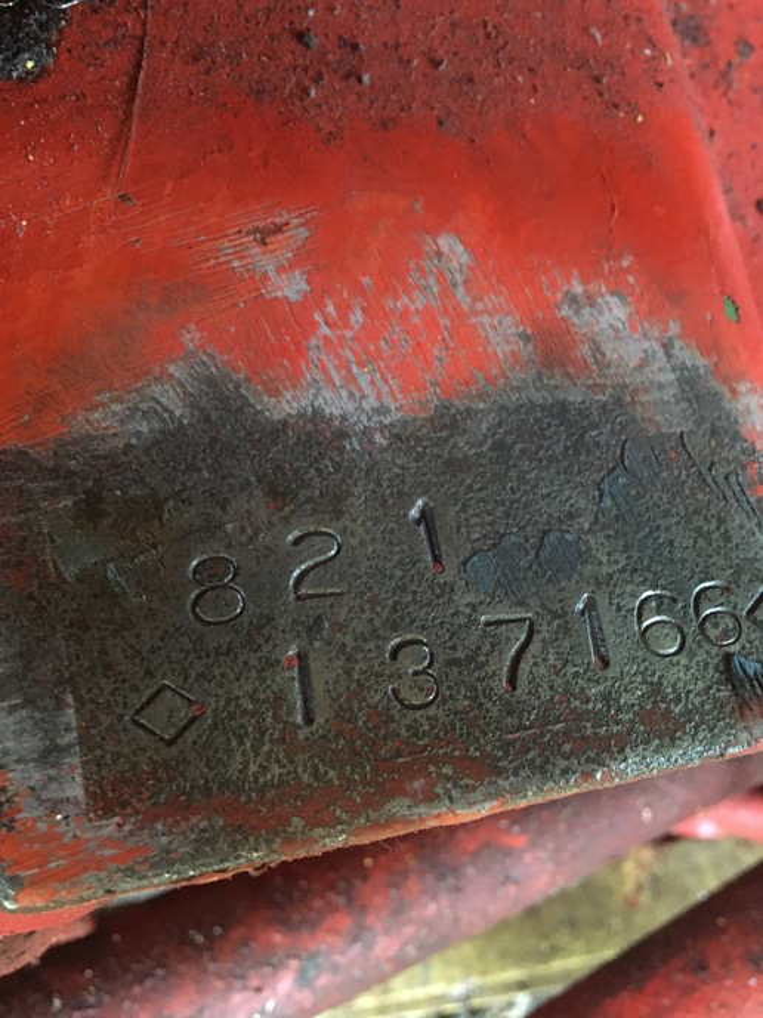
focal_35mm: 29
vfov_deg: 61.7
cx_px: 382
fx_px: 852
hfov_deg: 48.2
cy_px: 509
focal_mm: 4.15
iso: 500
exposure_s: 1/15
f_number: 2.2
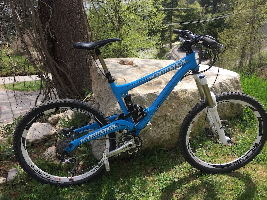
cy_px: 100
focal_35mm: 29
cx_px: 134
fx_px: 224
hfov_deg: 61.7
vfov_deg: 48.2
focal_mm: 4.15
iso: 32
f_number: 2.2
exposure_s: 1/920
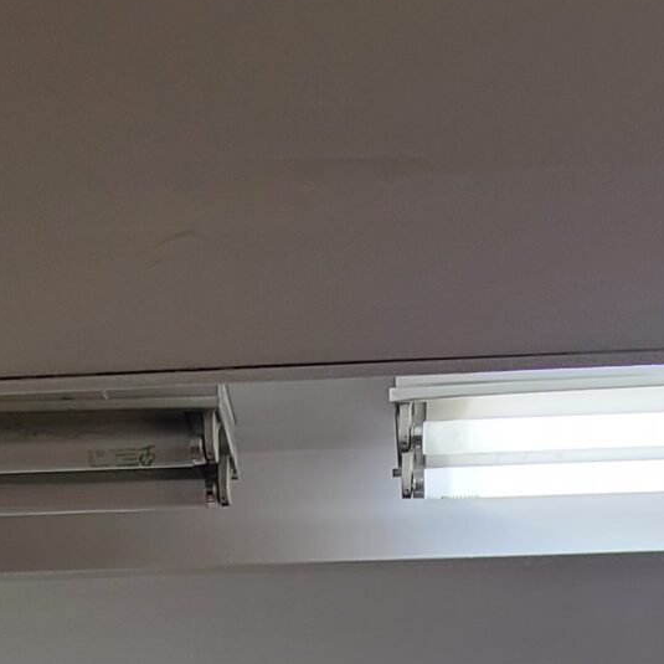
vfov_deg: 24.3
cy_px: 995
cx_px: 354
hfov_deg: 31.1
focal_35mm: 55
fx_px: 1194
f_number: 2.2
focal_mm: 2.2
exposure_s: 1/117
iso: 50
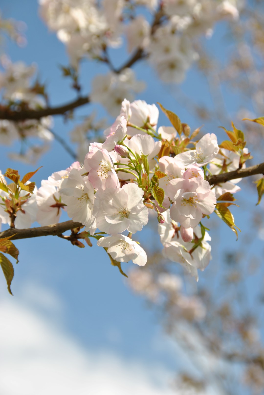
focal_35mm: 120
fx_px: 1316
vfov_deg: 17.0
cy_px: 198
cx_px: 132
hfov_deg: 11.5
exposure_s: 1/400
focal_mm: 80
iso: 100
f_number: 6.3
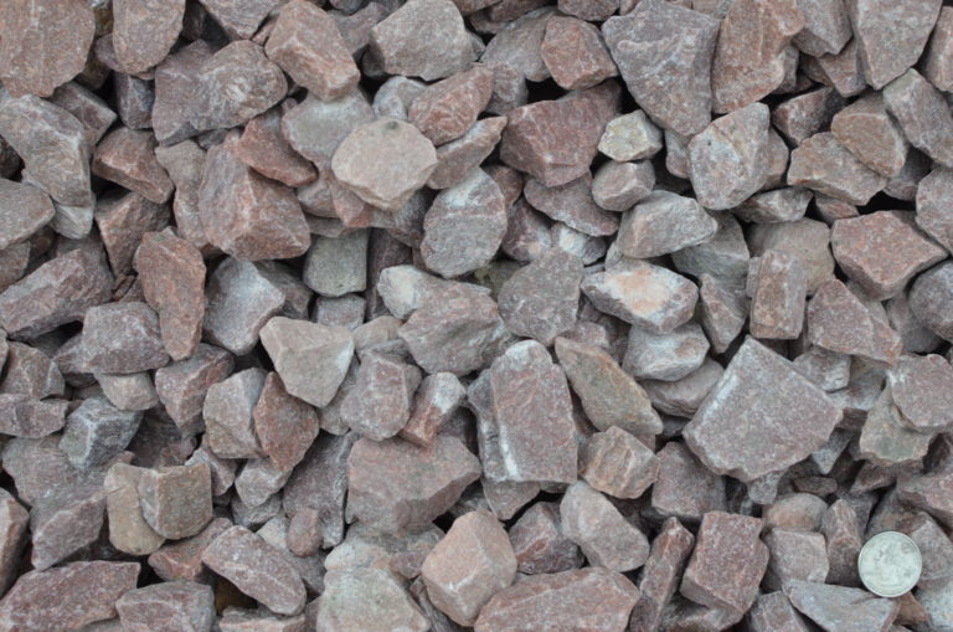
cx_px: 476
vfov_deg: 25.7
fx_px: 1387
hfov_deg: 37.9
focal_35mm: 52
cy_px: 316
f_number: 7.1
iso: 200
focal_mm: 35
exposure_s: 1/200
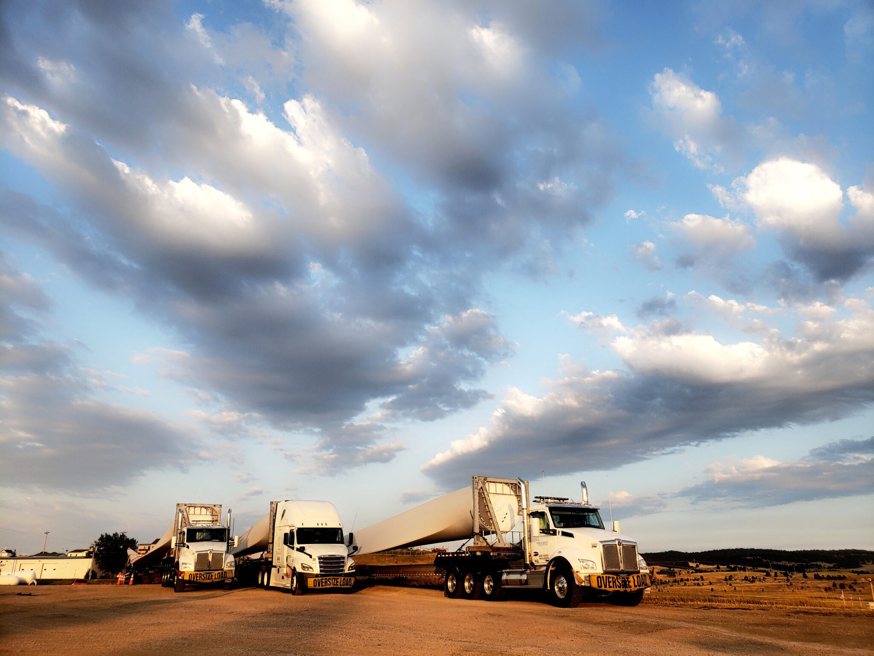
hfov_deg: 67.3
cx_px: 437
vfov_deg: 53.1
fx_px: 656
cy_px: 328
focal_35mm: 26
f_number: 2.4
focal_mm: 4.3
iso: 50
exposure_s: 1/349
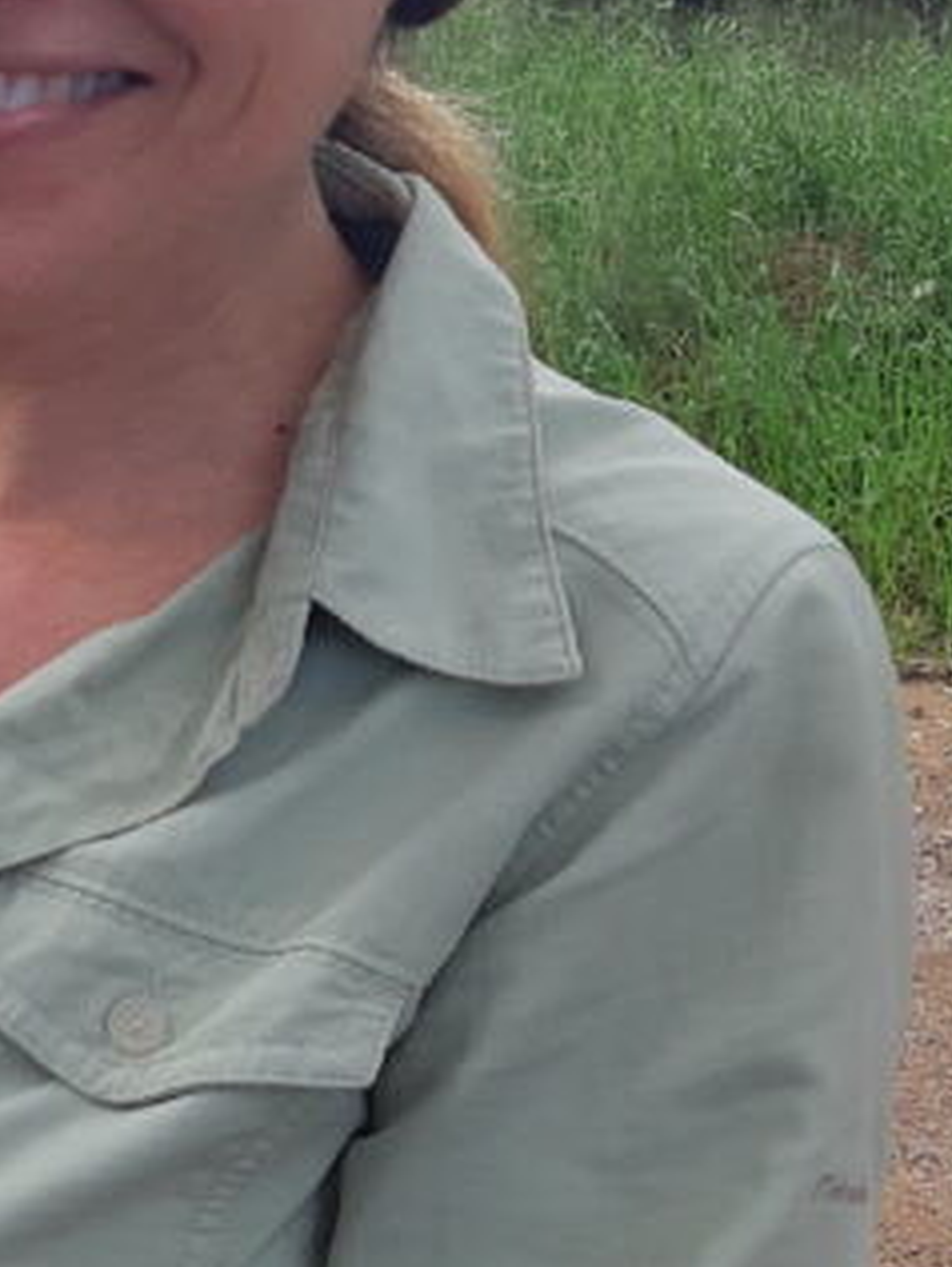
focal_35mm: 84
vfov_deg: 23.3
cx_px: -400
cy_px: 552
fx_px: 3078
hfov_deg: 16.3
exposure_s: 1/352
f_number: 1.7
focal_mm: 3.93
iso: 40
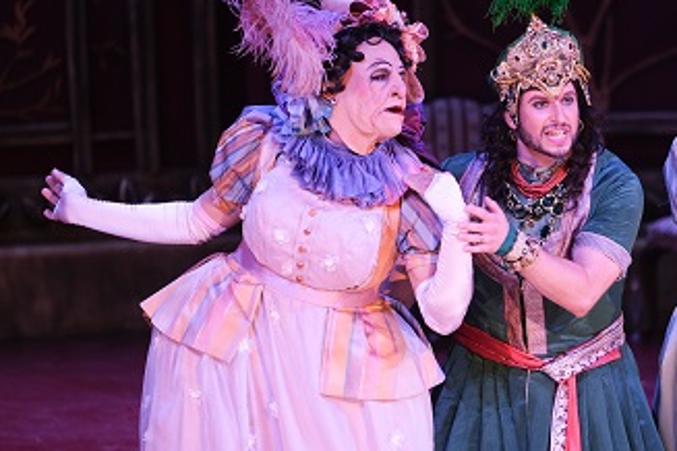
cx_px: 516
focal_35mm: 321
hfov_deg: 6.4
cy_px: 202
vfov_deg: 4.3
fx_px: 6036
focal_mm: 140
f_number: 2.8
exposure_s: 1/250
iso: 800
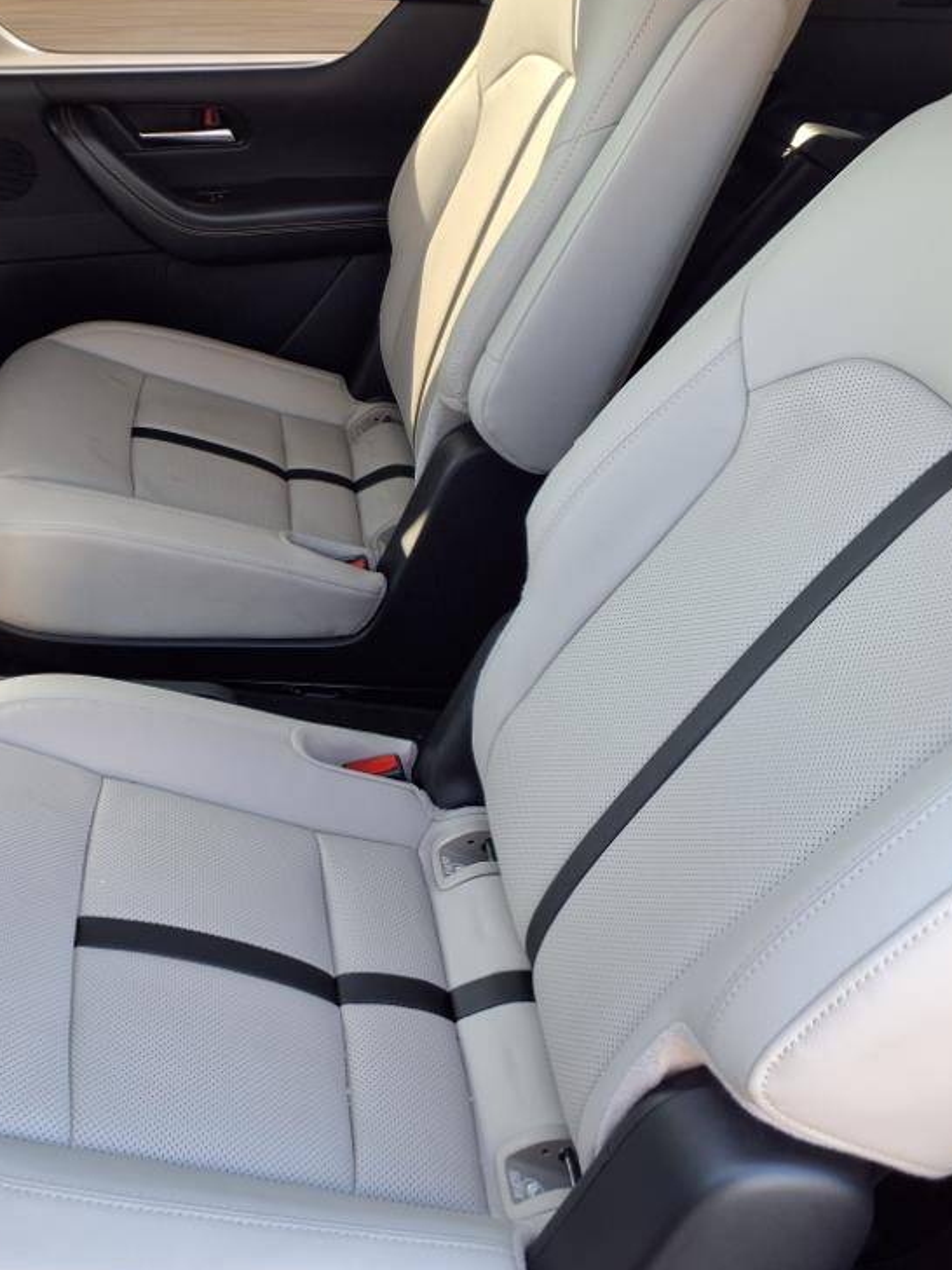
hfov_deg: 36.2
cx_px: 167
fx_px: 1393
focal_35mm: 38
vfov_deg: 49.0
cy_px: 616
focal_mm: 3.58
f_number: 1.9
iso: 40
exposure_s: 1/60.2
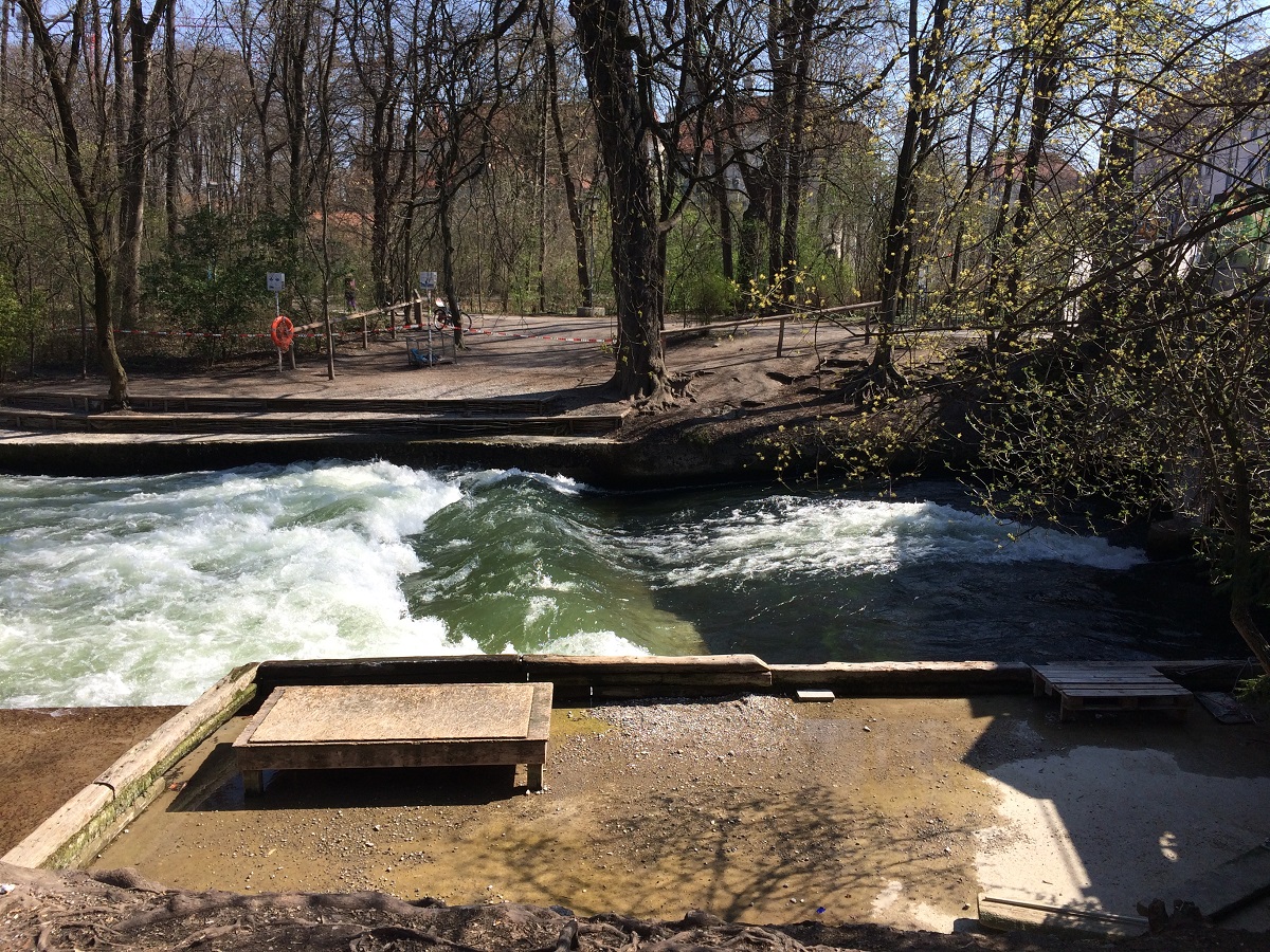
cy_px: 476
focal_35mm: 29
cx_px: 635
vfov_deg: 48.2
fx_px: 1064
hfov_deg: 61.7
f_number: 2.2
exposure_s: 1/1282
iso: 32
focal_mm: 4.15
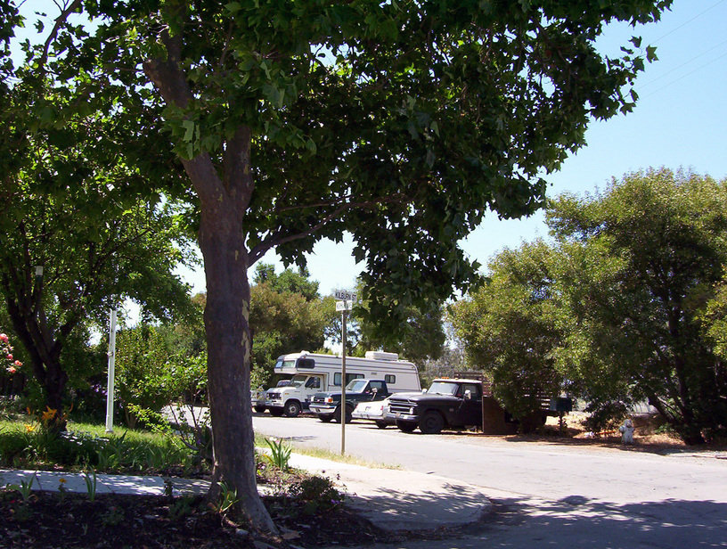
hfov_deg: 43.8
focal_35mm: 43
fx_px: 905
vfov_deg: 33.7
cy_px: 274
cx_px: 364
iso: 100
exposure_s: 1/328
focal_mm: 5.77
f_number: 5.17
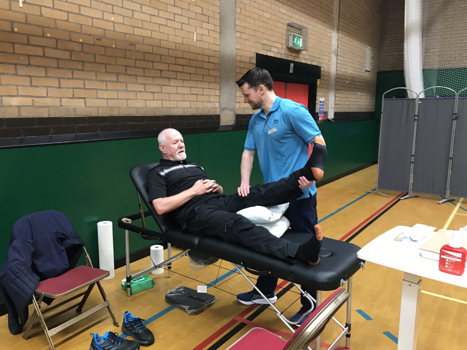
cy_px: 175
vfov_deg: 49.7
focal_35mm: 28
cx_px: 234
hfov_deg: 63.4
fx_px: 378
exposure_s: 1/17
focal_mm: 3.99
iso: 80
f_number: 1.8
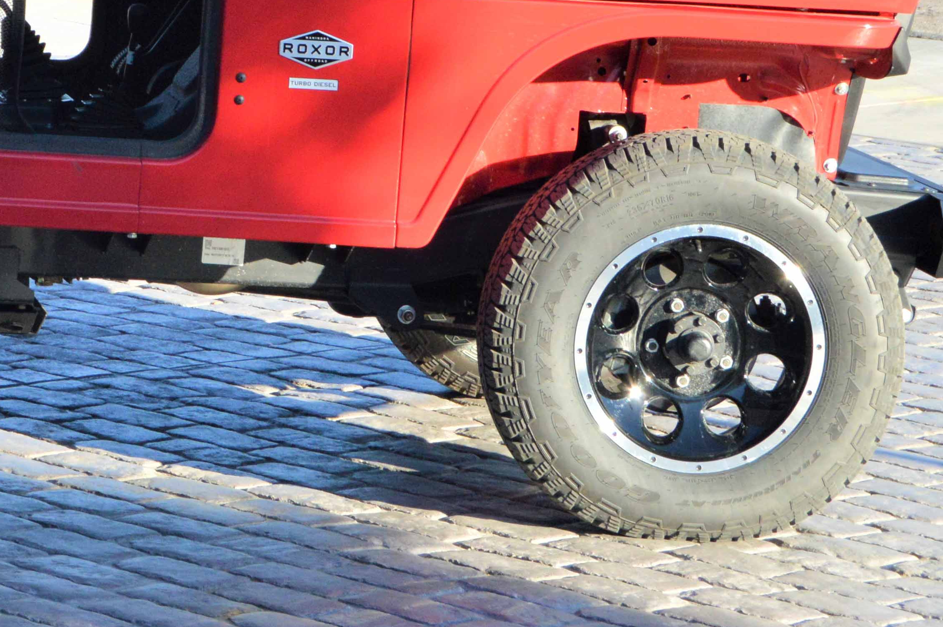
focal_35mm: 179
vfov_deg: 7.6
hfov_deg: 11.3
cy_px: -10
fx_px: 4694
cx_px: -63
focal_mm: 45
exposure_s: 1/320
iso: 800
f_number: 11
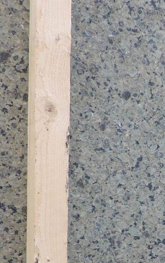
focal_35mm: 94
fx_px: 676
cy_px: 287
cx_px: 305
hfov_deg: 12.6
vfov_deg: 21.0
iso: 100
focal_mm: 4.3
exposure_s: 1/125
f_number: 3
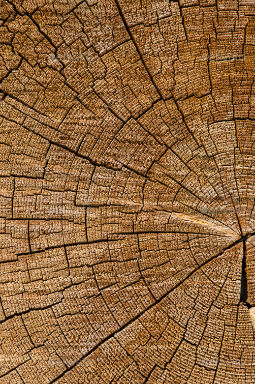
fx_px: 3193
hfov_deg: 4.6
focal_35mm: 300
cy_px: 207
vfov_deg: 6.9
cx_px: 145
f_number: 9
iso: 200
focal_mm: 170
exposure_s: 1/50
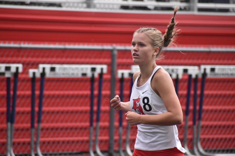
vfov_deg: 3.4
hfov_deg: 5.1
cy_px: 78
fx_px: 2643
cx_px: 118
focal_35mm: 405
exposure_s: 1/4000
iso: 1600
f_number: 6.3
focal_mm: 270
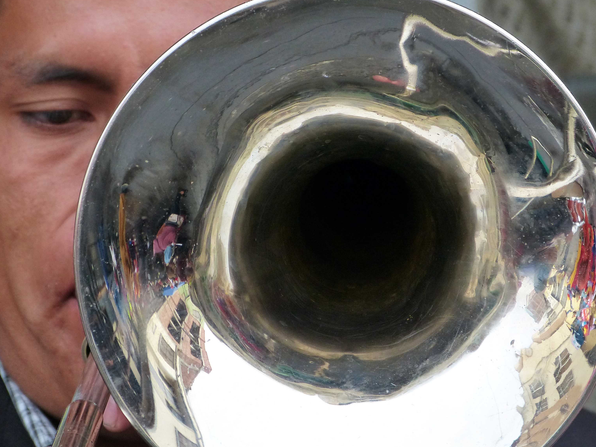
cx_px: 278
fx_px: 8023
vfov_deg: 3.2
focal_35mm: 466
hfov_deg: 4.3
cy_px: 229
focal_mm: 63.7
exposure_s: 1/400
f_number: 4.1
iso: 320
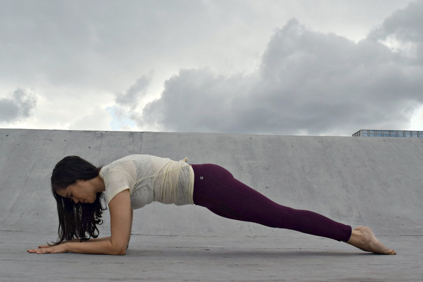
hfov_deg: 61.9
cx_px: 212
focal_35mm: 30
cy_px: 141
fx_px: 352
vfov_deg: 43.6
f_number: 5
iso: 280
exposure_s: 1/2500
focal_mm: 20
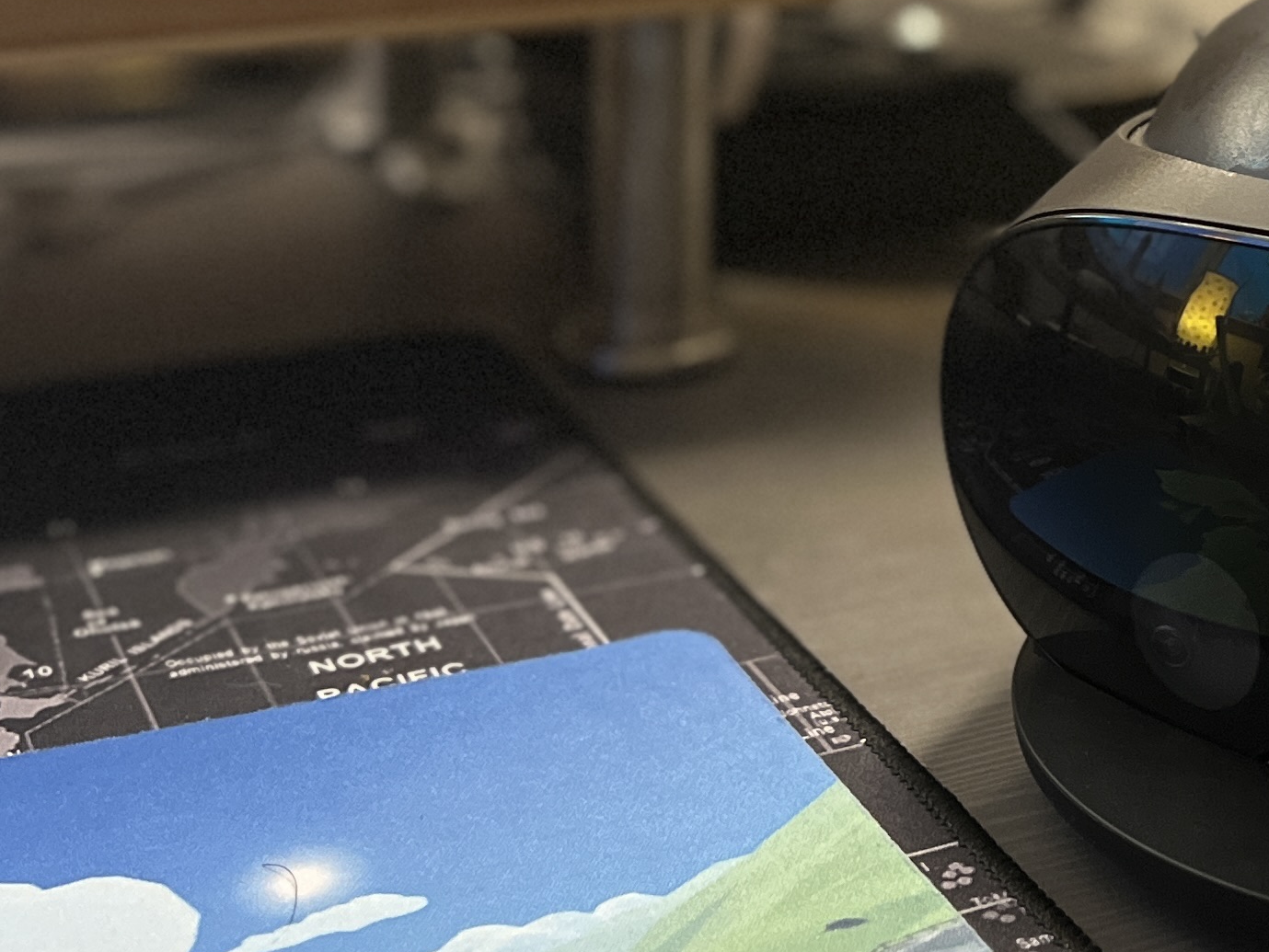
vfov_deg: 18.9
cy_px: 27
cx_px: 1104
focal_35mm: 76
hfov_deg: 25.0
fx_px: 2787
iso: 640
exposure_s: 1/30
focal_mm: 5.7
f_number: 1.5
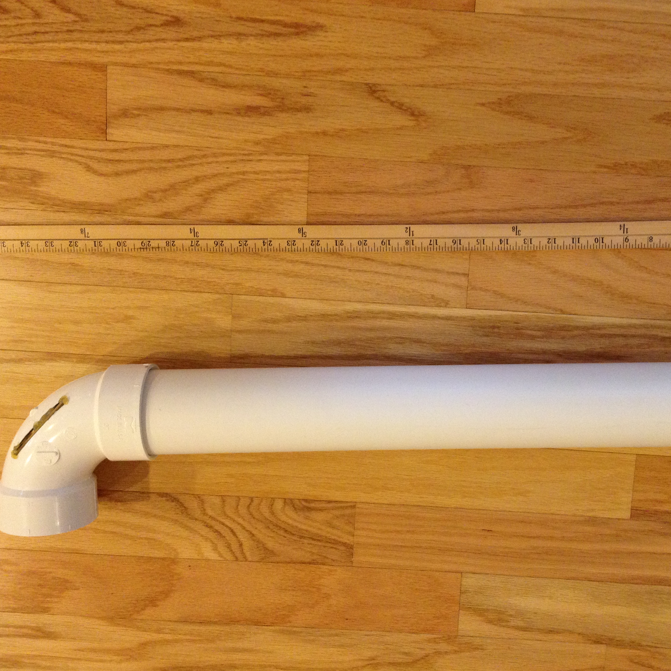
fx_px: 965
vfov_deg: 38.3
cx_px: 426
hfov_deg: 38.1
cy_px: 347
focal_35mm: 44
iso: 250
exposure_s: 1/20
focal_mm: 4.28
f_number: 2.4
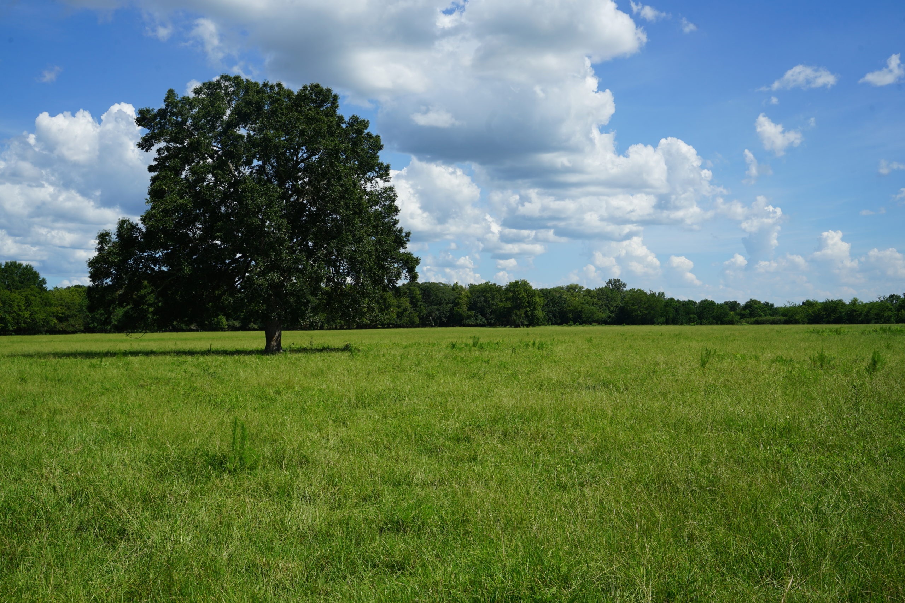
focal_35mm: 36
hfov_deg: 53.1
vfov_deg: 36.9
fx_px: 905
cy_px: 302
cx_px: 452
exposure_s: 1/200
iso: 100
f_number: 11
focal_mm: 36
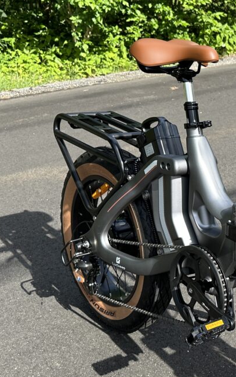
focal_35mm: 60
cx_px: 330
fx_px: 617
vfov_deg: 34.0
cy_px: 199
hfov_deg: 19.5
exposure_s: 1/1272
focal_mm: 6.86
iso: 80
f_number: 1.78
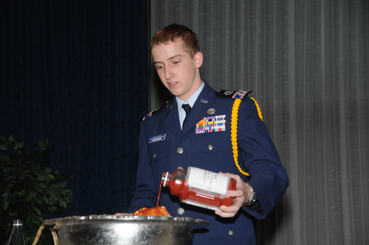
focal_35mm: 98
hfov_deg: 20.9
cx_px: 184
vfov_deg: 14.0
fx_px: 998
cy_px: 122
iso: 320
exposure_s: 1/60
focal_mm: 65
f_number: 5.3
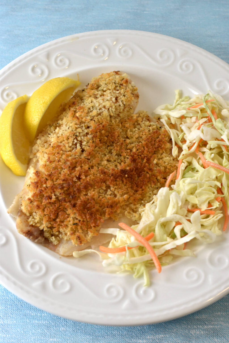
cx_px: 114
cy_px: 172
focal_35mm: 52
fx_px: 501
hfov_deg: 25.8
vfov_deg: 37.9
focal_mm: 35
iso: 400
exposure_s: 1/50
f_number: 5.6
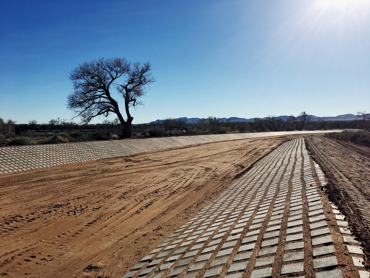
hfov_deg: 61.7
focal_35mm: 29
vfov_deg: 48.2
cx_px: 185
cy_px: 139
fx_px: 310
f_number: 2.2
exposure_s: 1/3497
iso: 25
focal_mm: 4.15
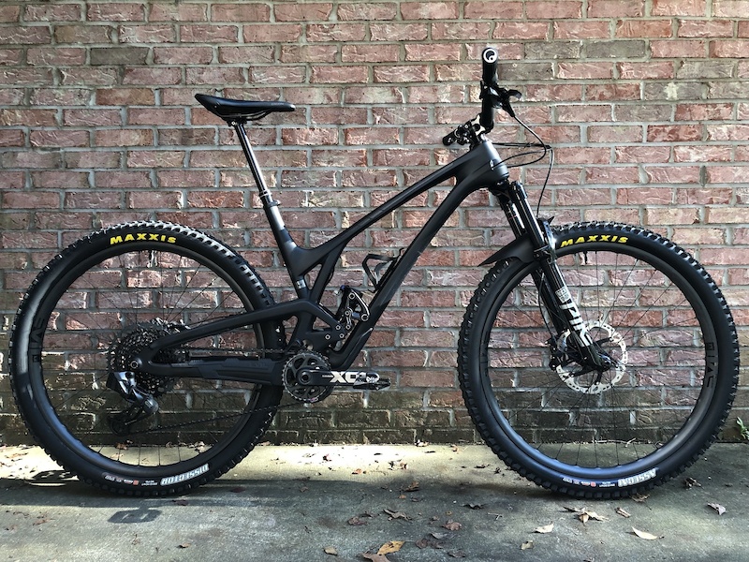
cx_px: 374
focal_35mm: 28
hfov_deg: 63.4
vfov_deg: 49.7
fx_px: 606
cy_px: 281
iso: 25
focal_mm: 3.99
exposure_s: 1/40
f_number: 1.8
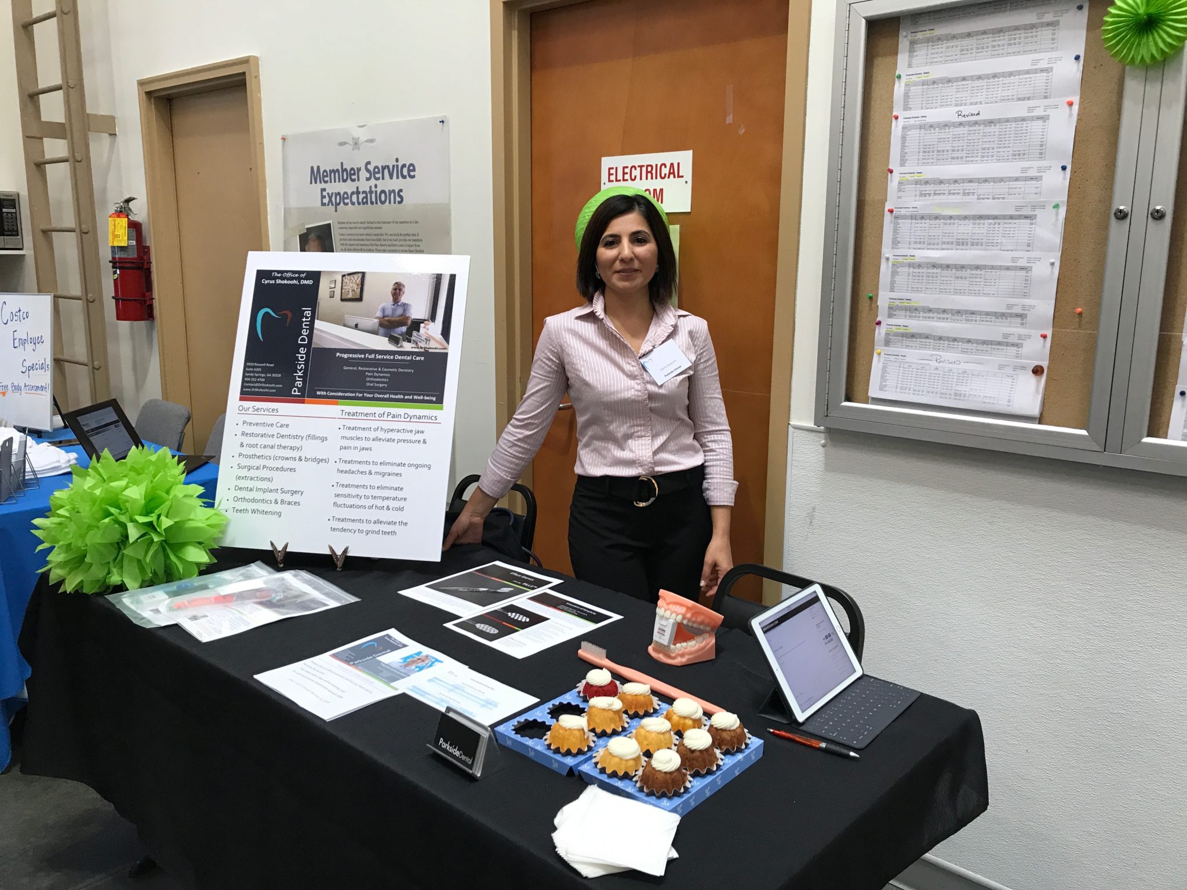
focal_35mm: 28
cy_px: 445
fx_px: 960
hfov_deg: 63.4
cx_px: 594
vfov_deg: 49.7
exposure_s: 1/40
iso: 32
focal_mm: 3.99
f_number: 1.8
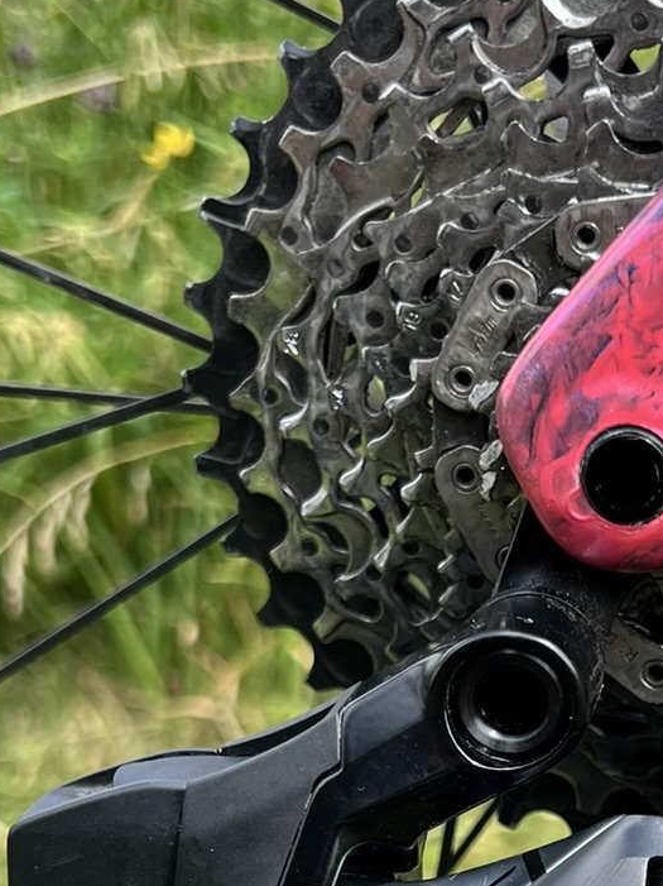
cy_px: 753
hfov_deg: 19.0
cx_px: 590
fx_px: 1943
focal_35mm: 76
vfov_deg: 25.1
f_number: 1.5
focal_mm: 5.7
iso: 50
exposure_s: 1/1009
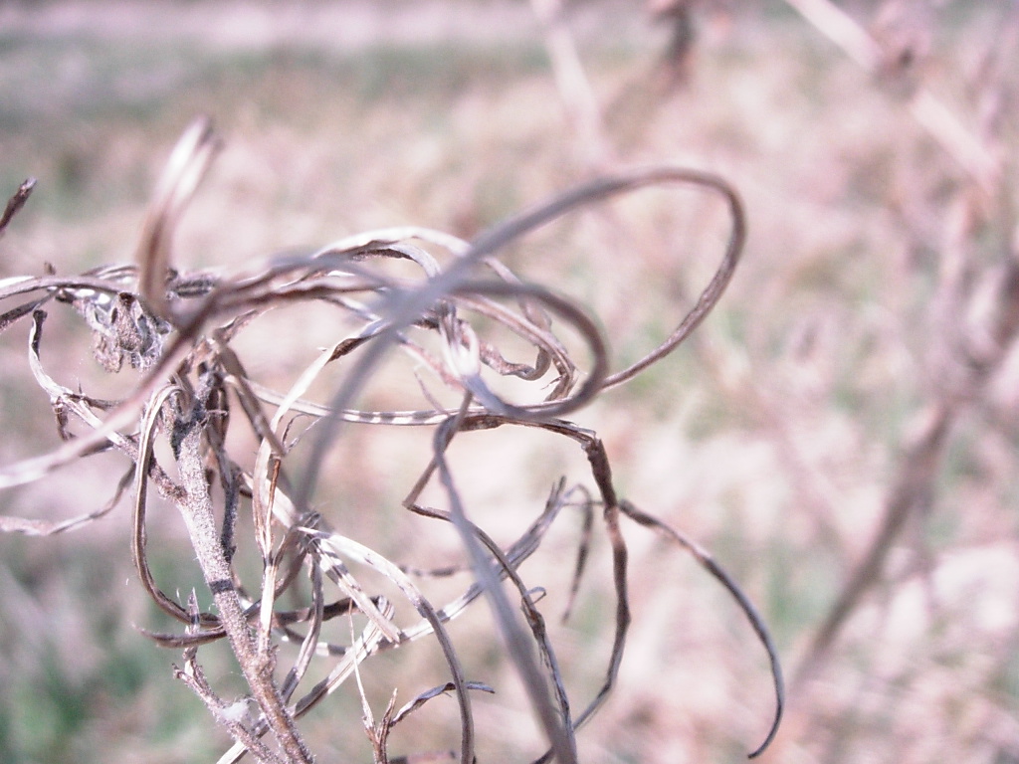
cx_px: 510
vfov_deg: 37.7
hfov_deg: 49.0
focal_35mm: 38
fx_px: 1119
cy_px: 382
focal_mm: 7.8
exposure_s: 1/2048
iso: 400
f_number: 4.8
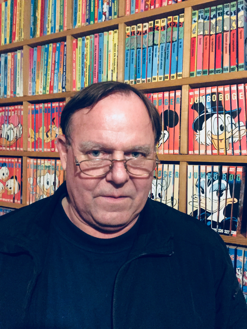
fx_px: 276
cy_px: 164
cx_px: 124
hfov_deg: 48.2
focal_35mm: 29
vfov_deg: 61.7
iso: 1000
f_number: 2.2
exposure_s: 1/17
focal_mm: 4.15
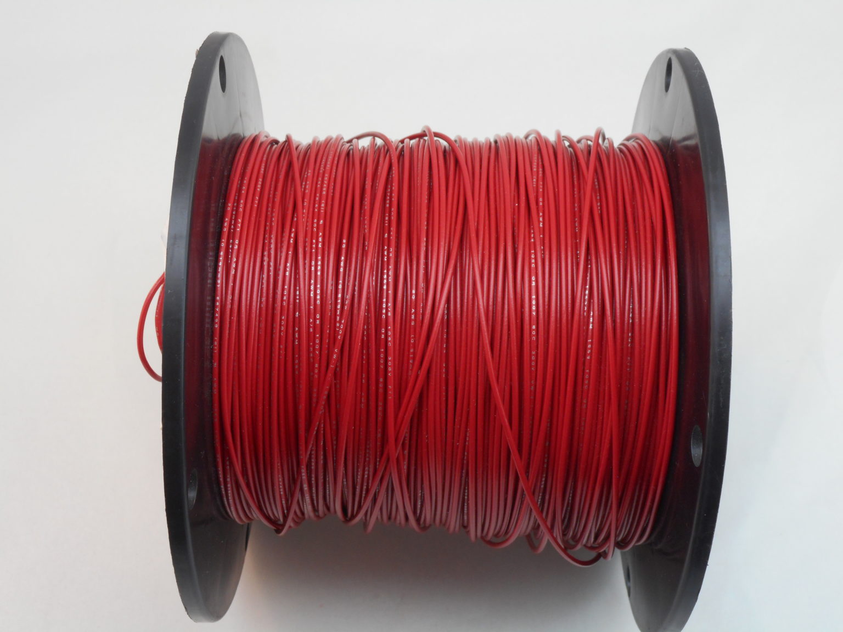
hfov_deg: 32.7
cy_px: 316
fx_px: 1437
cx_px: 422
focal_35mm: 59
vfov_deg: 24.8
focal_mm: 10.5
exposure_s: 1/30
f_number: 5.1
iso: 180
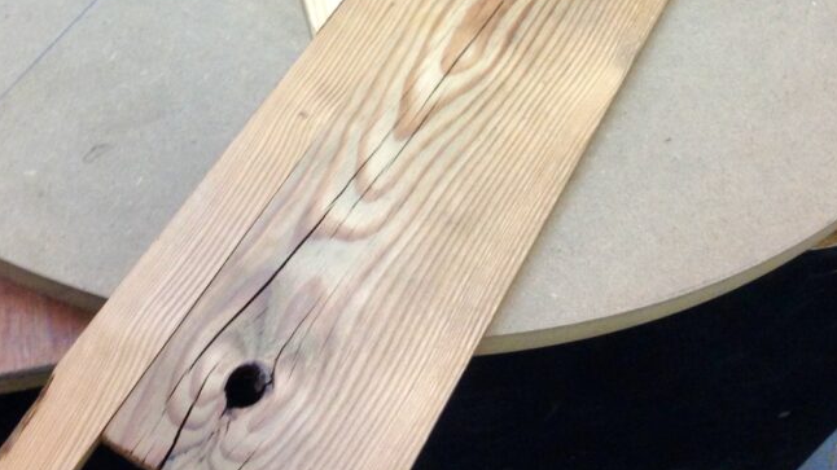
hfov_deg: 36.5
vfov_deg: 19.9
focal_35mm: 57
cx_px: 347
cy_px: -76
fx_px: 1265
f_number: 2.4
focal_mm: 4.12
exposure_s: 1/20
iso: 100
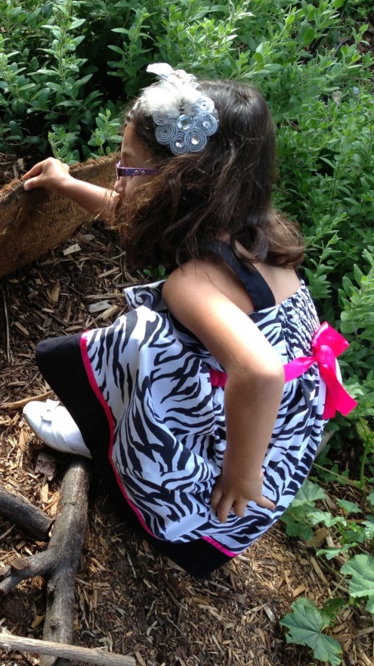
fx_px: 864
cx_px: -46
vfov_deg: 42.1
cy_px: 339
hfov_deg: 22.9
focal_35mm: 49
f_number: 2.4
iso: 50
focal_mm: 4.13
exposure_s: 1/120
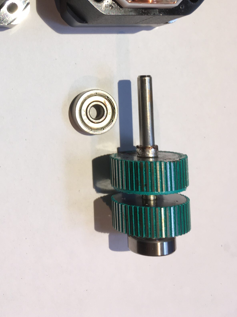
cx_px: 48
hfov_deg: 30.2
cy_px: 74
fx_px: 429
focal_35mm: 47
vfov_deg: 39.2
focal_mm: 4.15
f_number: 2.2
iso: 32
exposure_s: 1/50
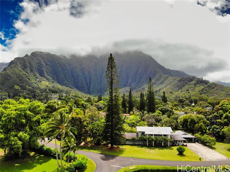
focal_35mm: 24
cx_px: 115
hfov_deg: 71.6
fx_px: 159
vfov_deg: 56.8
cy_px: 86
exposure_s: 1/997
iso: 100
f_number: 2.8
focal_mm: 4.5
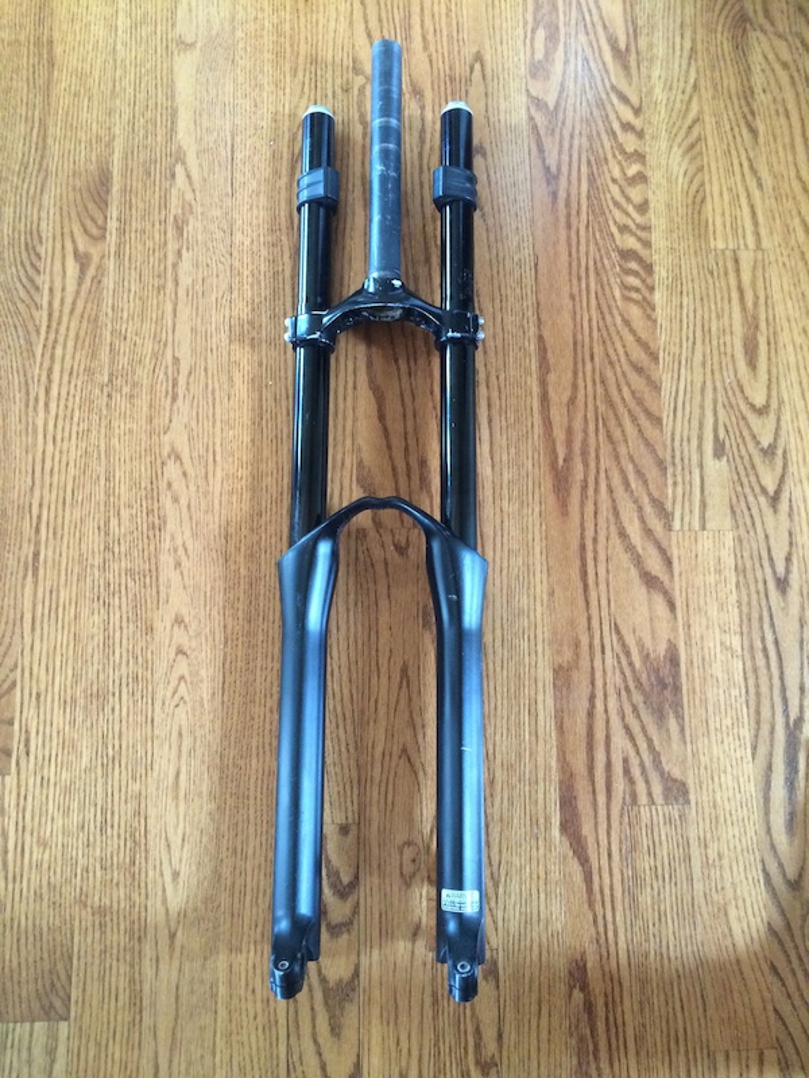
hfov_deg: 46.8
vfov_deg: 60.0
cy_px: 539
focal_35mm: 30
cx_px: 404
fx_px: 935
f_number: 2.2
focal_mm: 4.12
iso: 320
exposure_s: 1/24
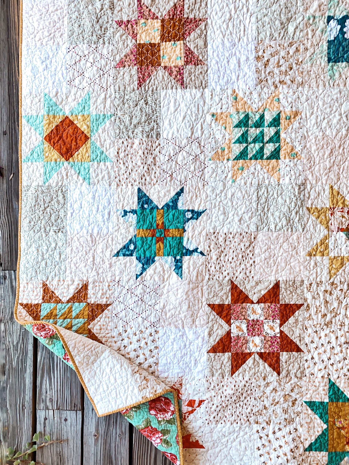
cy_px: 232
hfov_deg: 53.1
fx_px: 350
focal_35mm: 26
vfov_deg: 67.3
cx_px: 174
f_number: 1.8
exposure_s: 1/81
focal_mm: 4.25
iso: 32
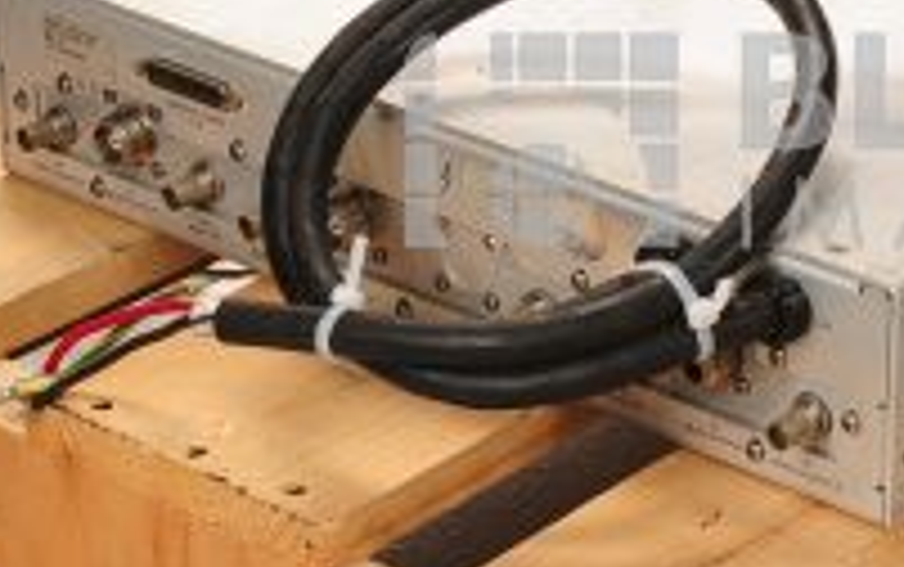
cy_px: 142
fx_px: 3748
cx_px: 855
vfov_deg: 8.6
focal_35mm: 152
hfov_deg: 13.6
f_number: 14
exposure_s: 1/160
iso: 320
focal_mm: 50
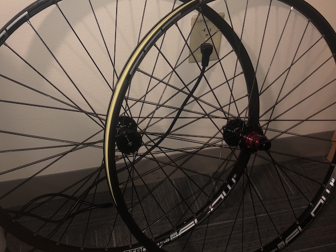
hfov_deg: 49.0
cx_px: 161
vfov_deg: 37.7
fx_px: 369
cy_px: 119
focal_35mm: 38
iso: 50
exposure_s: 1/4
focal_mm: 3.99
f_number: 1.8
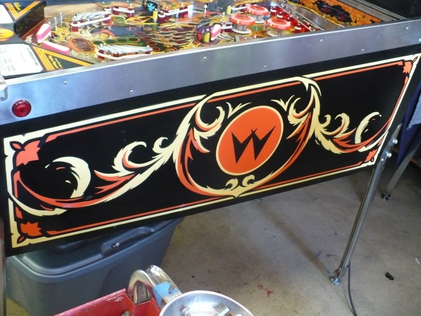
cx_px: 210
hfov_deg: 50.1
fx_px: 450
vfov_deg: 38.7
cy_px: 158
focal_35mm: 37
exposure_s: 1/20
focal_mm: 6.1
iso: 400
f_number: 2.8
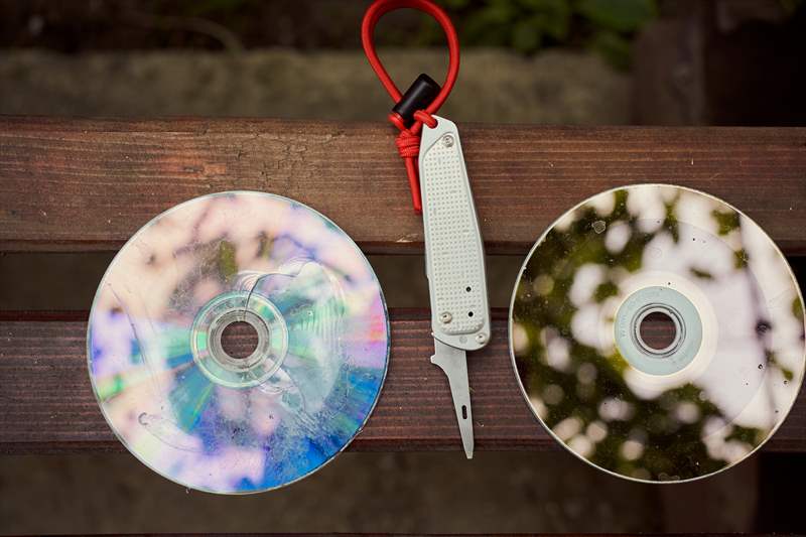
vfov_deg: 37.8
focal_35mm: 35
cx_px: 403
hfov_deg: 54.4
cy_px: 268
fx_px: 783
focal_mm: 35
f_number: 4
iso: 400
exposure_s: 1/640
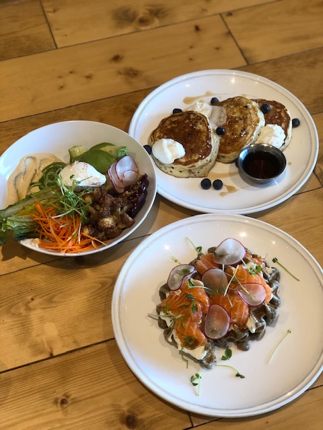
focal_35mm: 57
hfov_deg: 25.7
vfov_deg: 33.8
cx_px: 162
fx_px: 709
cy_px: 215
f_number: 2.8
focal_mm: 6.6
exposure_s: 1/30
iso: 80
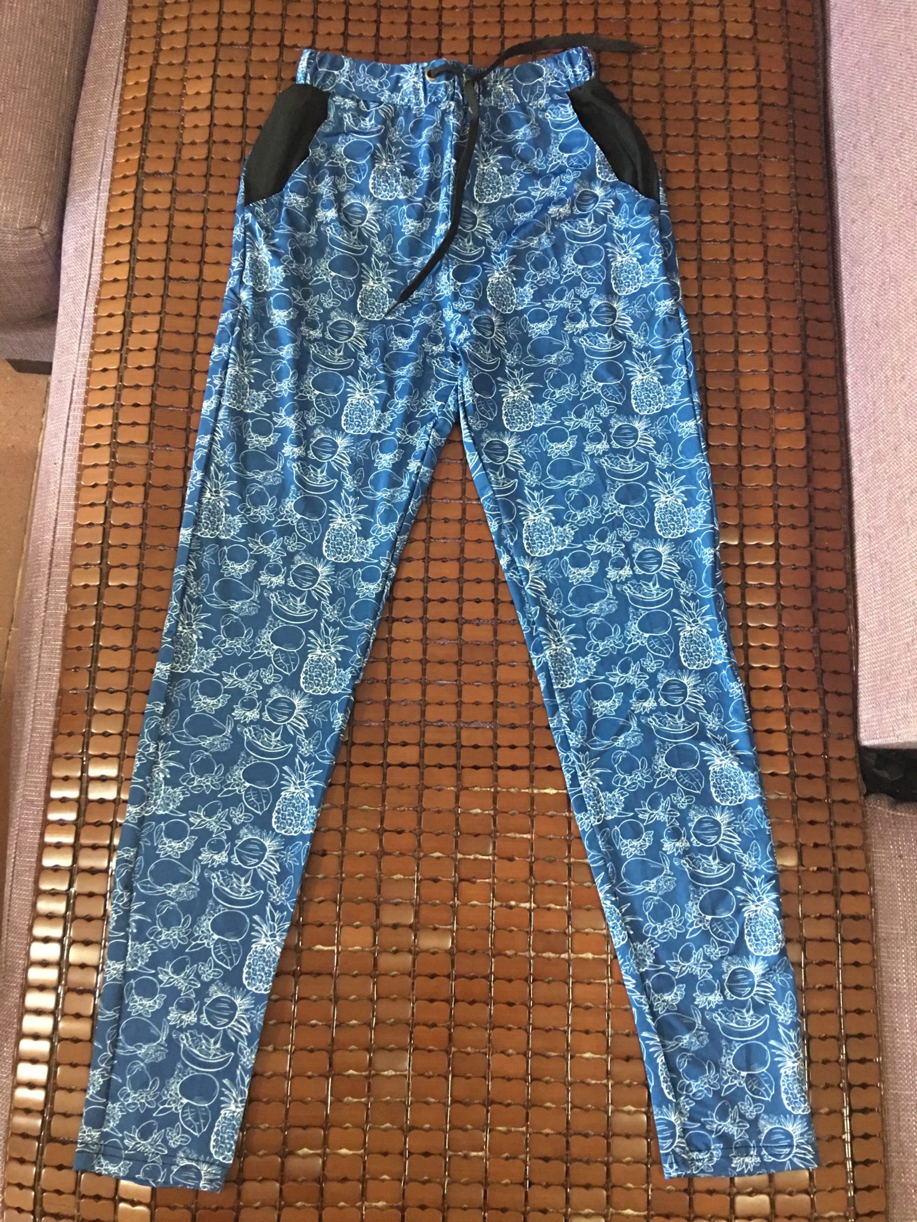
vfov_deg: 61.7
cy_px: 611
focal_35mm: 29
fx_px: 1024
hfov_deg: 48.2
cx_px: 458
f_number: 2.2
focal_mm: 4.15
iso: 160
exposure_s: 1/8
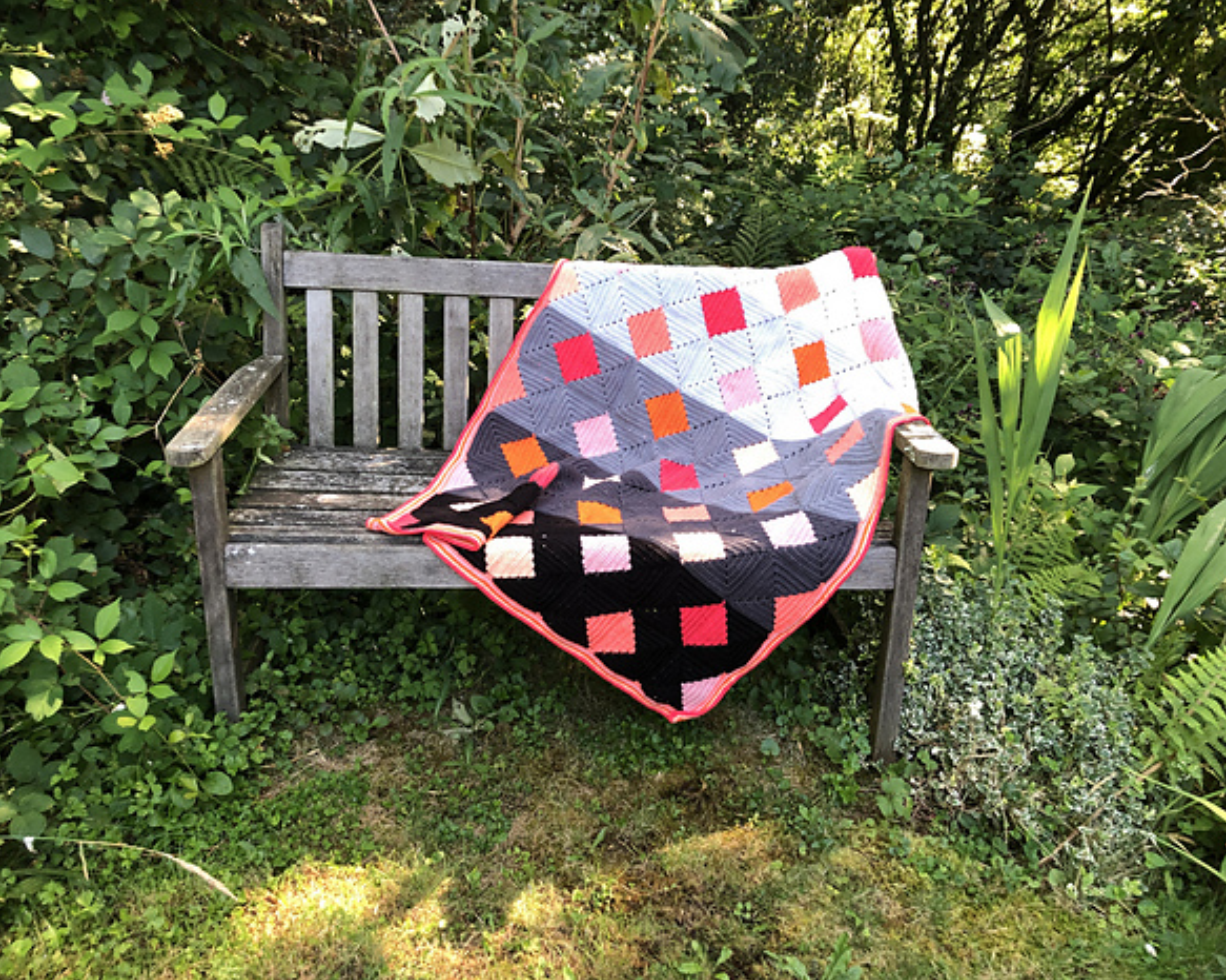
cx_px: 610
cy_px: 496
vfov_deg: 48.5
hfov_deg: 58.8
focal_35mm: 30
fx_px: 1088
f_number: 1.8
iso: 25
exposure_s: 1/30
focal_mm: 3.99
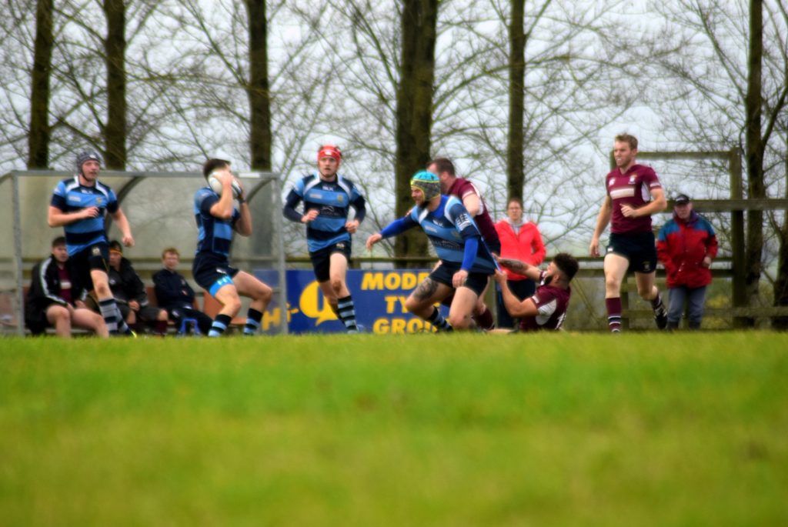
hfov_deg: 5.1
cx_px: 394
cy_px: 264
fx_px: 8874
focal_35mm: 405
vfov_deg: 3.4
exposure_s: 1/1000
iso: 500
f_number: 5.3
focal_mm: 270
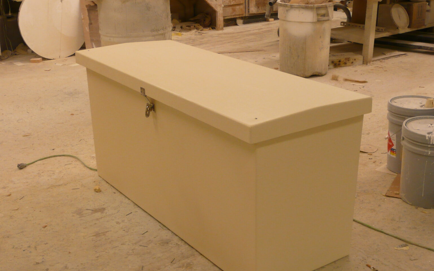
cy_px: 154
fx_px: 603
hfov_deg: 39.6
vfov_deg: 25.3
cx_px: 217
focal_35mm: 51
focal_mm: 7.8
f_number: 4.2
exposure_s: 1/20
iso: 200
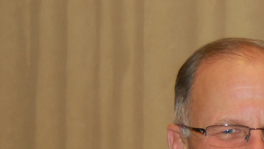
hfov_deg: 13.0
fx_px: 1085
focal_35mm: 155
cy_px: 278
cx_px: 424
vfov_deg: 7.6
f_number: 4.2
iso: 400
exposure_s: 1/60
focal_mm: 26
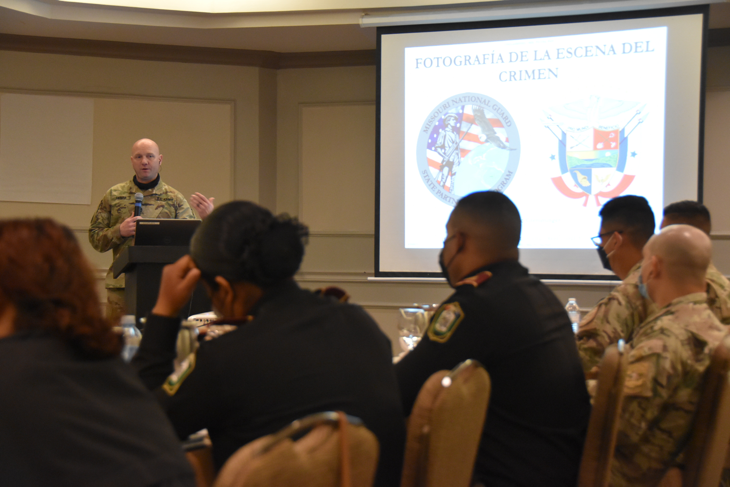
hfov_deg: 24.6
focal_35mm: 82
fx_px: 1673
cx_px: 365
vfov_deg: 16.6
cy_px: 244
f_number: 4.8
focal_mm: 55
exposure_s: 1/60
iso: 2800
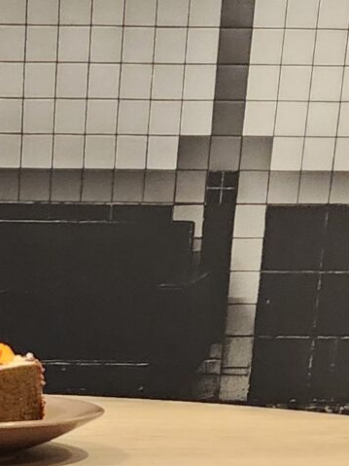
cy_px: 872
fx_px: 1654
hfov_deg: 11.6
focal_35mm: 123
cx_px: -169
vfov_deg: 14.0
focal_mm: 6.4
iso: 640
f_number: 1.8
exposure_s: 1/120
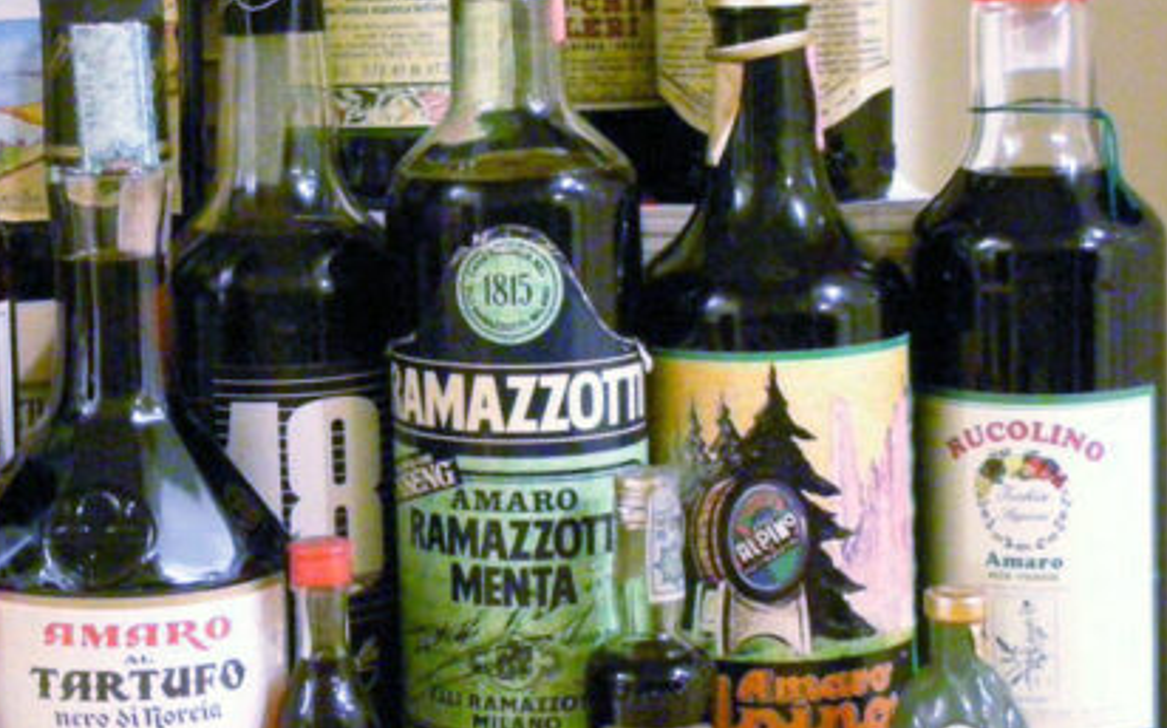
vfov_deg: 14.3
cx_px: 119
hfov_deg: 22.3
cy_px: 147
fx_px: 2893
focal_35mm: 91
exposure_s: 1/2.8
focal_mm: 7.7
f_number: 3.2
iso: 800
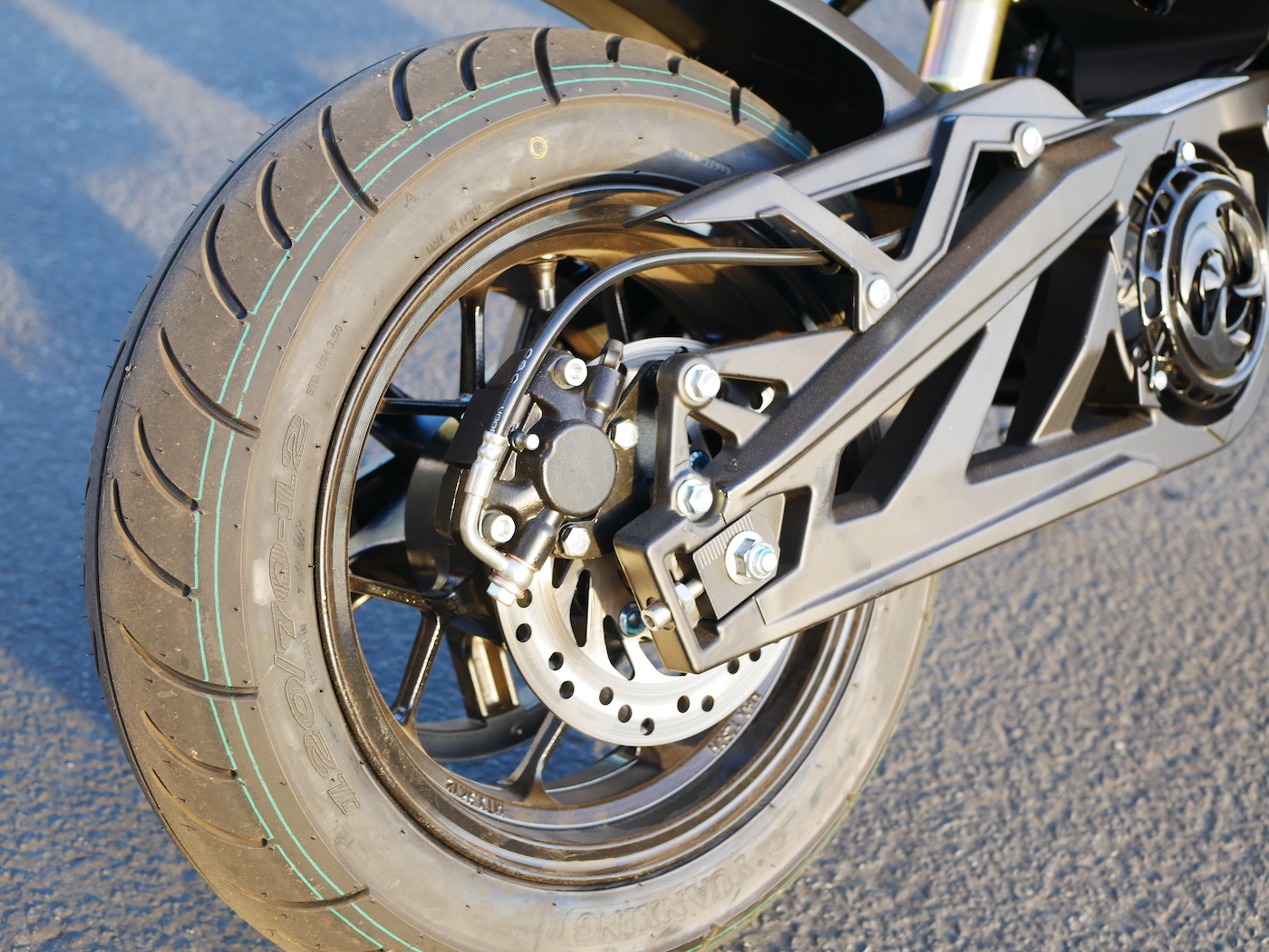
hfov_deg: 38.2
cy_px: 476
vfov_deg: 29.1
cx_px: 634
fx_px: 1834
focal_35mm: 50
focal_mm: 25
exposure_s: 1/100
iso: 200
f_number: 3.5
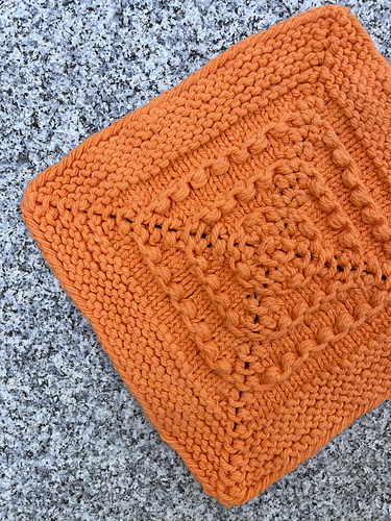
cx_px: 196
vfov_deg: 67.3
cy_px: 260
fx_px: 392
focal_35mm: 26
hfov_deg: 53.1
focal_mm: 4.2
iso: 32
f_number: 1.6
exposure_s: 1/360
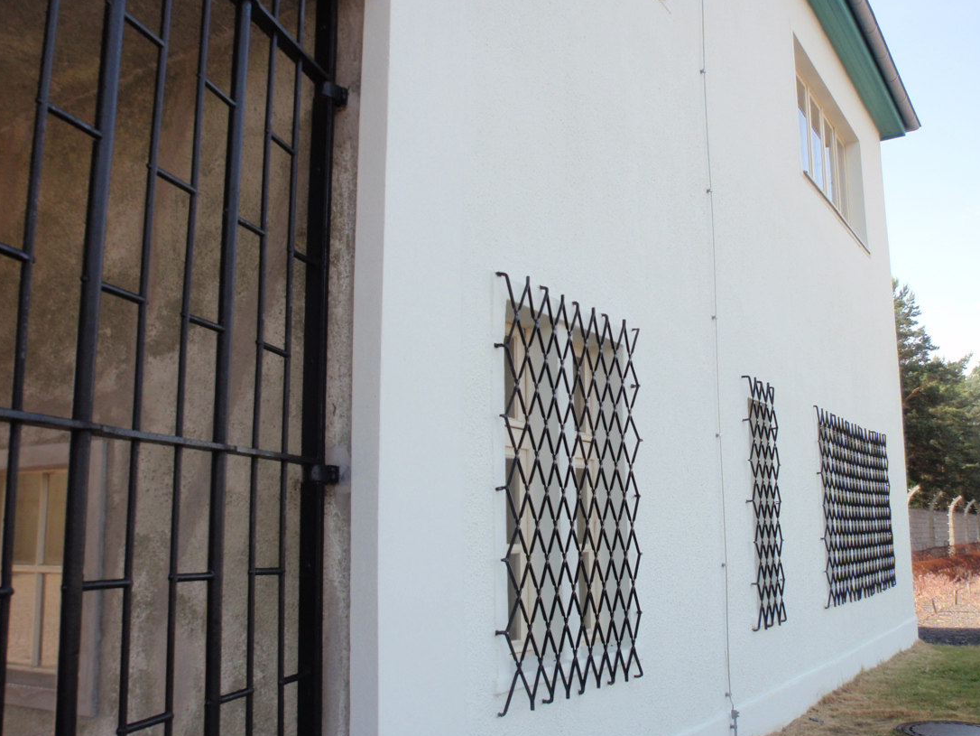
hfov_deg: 55.3
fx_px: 934
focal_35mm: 33
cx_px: 529
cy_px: 386
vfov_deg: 42.9
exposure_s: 1/250
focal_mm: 5
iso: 64
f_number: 3.2
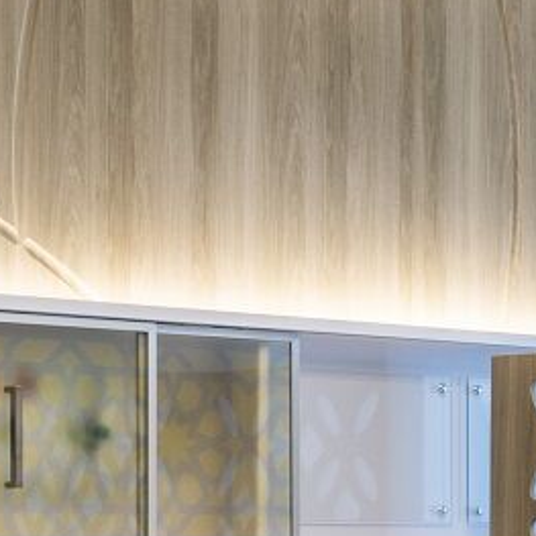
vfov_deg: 11.2
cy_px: 519
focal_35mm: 155
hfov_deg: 11.0
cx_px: 738
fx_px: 2715
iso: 80
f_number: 13
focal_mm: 24
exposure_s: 1/1.25
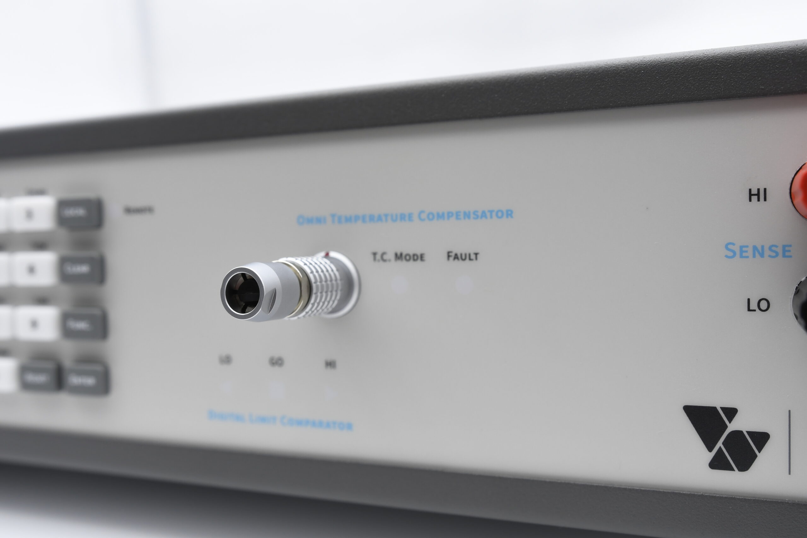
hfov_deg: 51.3
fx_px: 841
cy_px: 269
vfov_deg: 35.5
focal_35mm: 38
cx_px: 404
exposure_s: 1/80
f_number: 4.5
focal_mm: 25
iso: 400
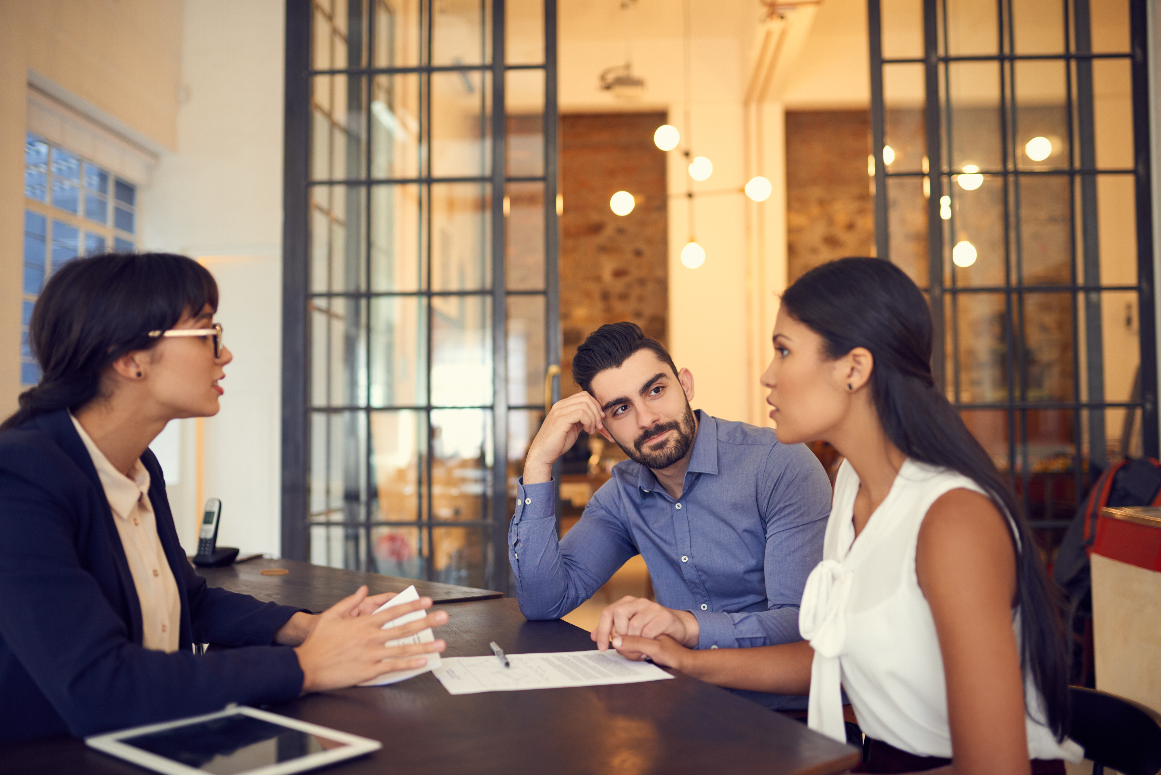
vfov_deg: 37.9
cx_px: 580
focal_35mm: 35
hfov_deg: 54.4
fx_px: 1129
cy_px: 388
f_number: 2
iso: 500
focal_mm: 35
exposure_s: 1/160
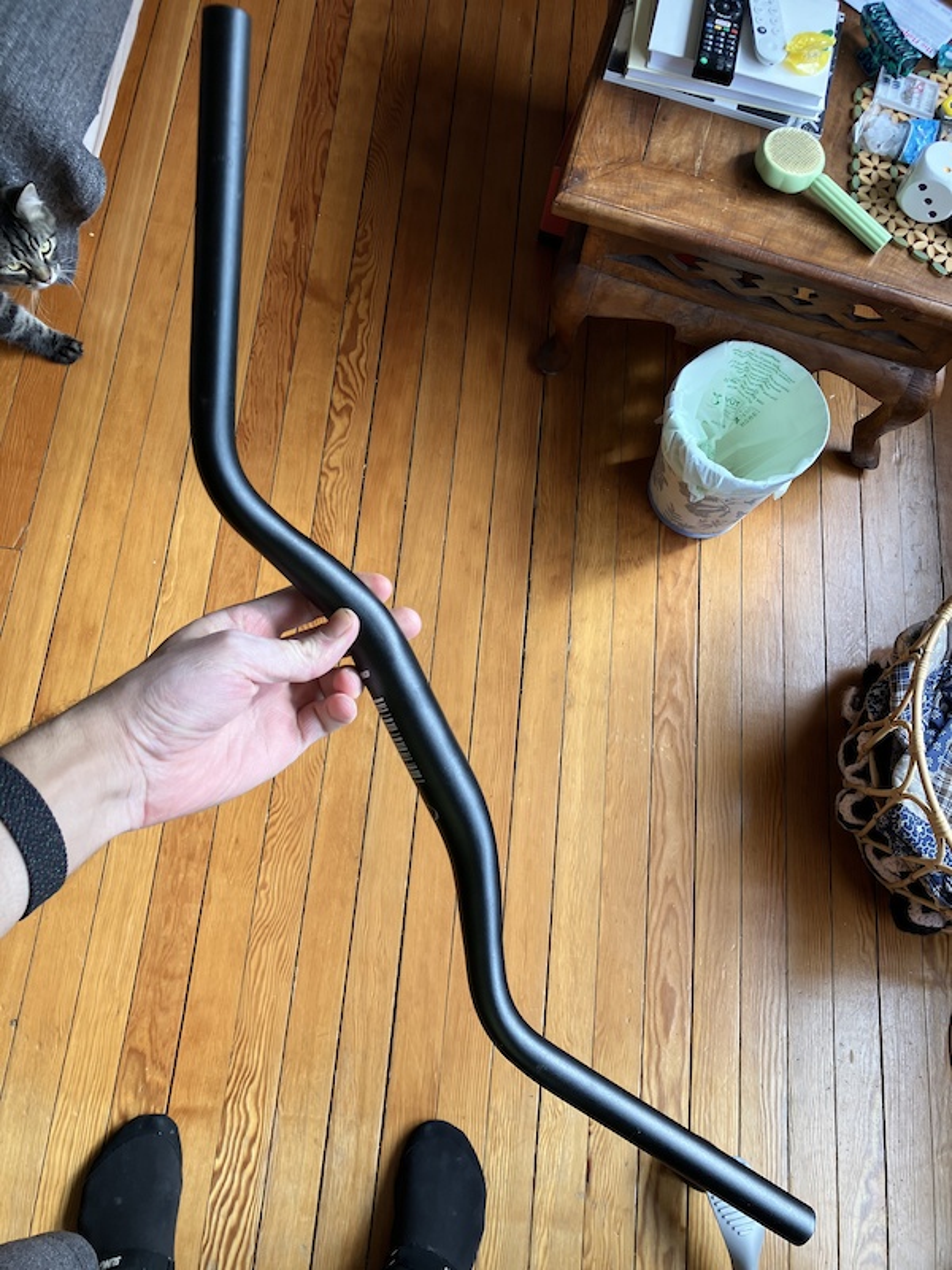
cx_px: 476
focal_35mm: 28
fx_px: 1027
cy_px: 635
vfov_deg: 63.4
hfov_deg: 49.7
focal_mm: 3.99
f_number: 1.8
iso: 25
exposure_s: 1/111
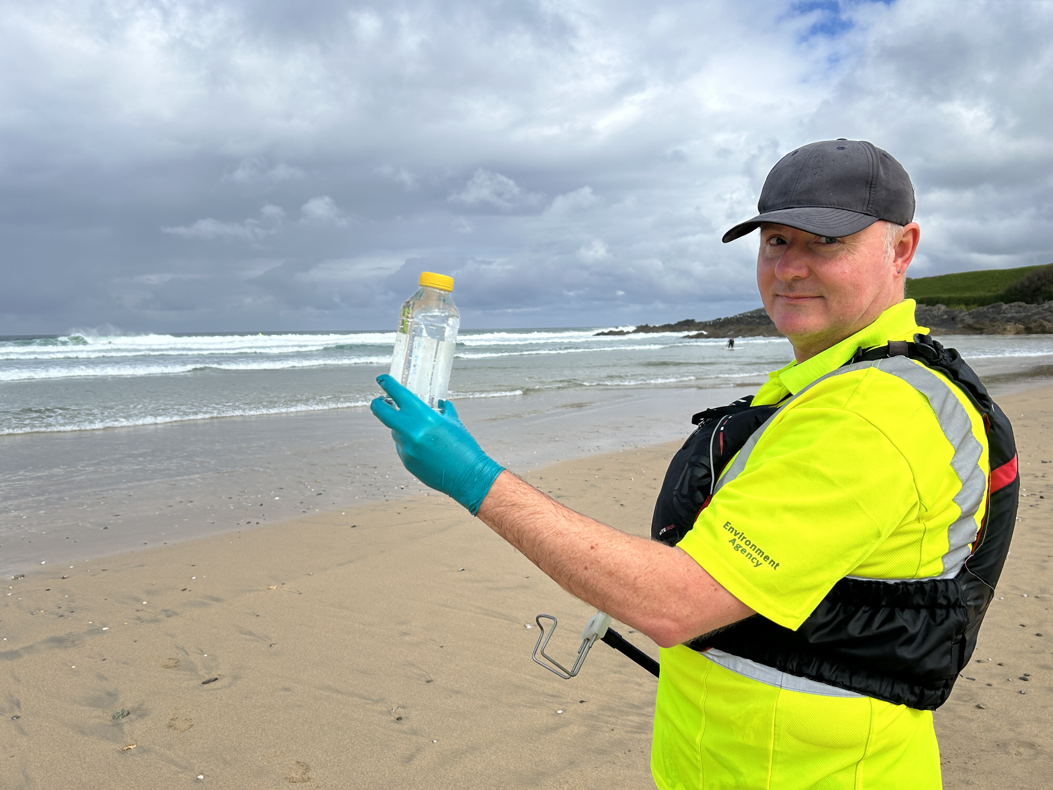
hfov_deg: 67.3
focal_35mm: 26
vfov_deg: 53.1
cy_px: 395
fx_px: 791
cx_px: 526
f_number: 1.5
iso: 50
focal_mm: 5.7
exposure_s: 1/5882
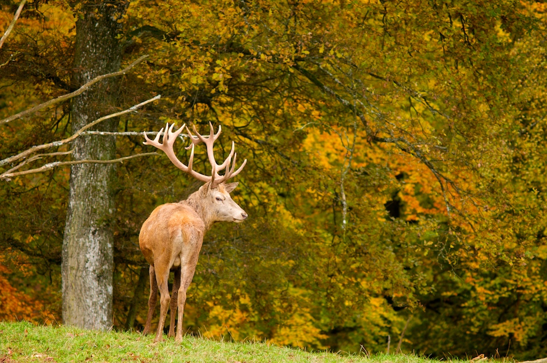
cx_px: 274
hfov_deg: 11.8
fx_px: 2639
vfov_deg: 7.9
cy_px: 182
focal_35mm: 174
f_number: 4
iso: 200
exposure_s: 1/100
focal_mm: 116
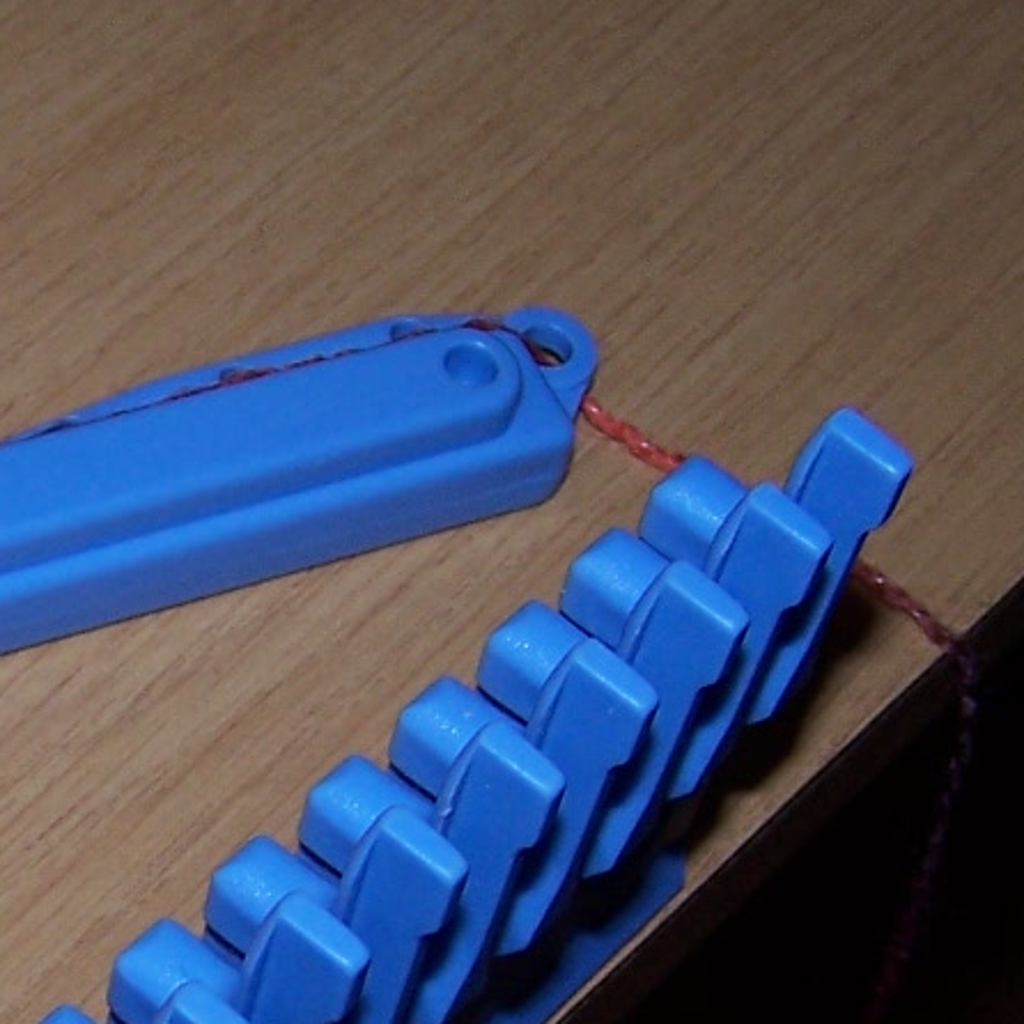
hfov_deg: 14.4
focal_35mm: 117
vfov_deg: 14.8
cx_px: -191
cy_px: 879
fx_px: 3916
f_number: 2.8
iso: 80
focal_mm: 6.3
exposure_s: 1/60
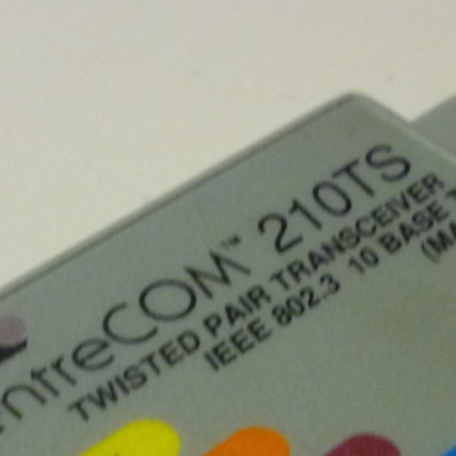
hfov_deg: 18.7
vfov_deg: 18.1
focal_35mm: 92
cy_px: 520
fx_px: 1371
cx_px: 347
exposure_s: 1/30
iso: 400
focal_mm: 5.2
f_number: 3.3
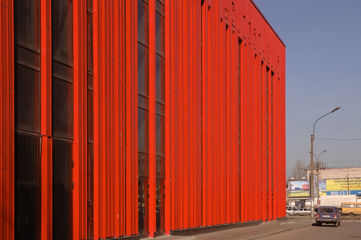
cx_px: 180
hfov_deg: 33.4
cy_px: 120
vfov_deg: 22.6
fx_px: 601
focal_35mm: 60
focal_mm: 40
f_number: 16
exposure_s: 1/200
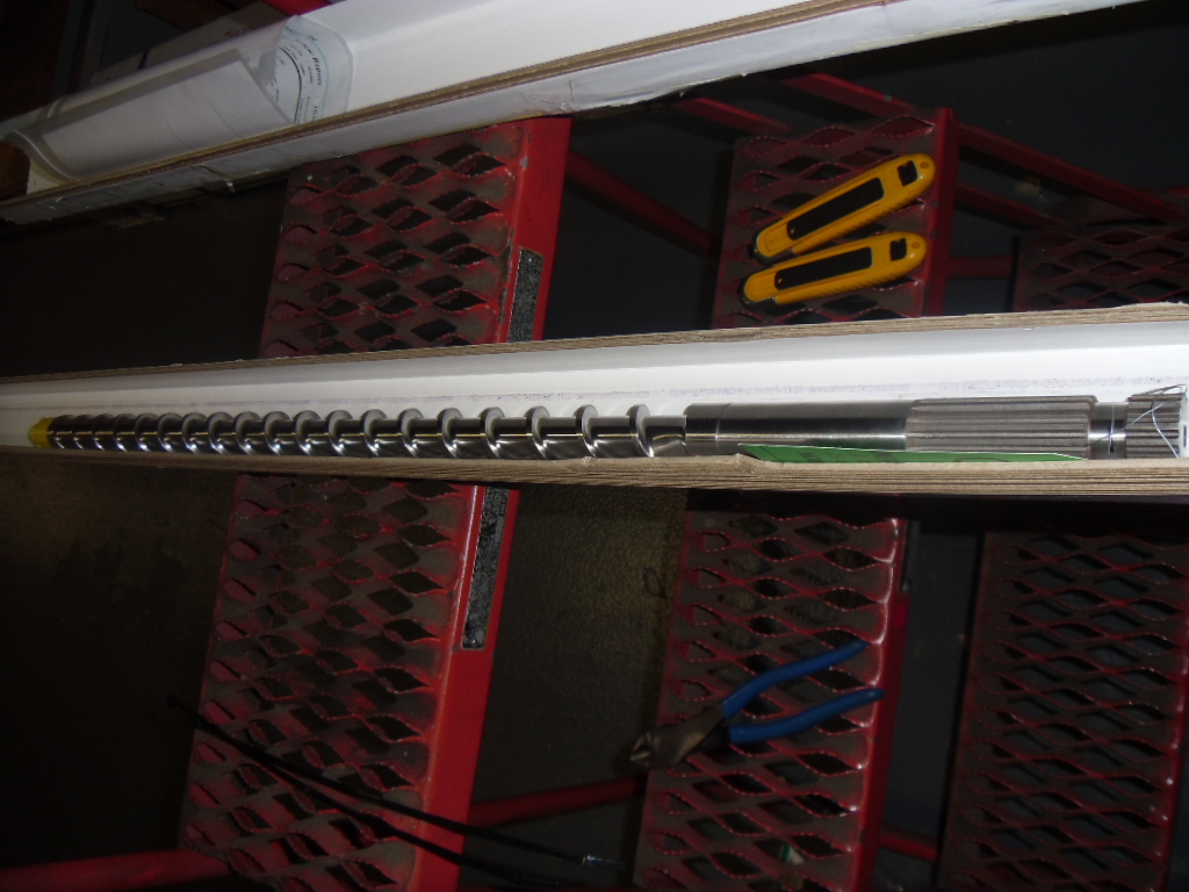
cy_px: 446
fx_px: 1065
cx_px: 594
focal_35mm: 31
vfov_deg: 45.4
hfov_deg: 58.4
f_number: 3.3
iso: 80
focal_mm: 5.6
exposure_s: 1/45
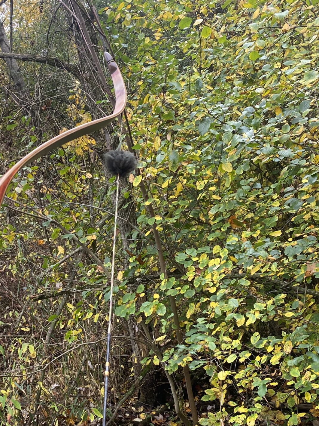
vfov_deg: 39.3
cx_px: 86
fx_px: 577
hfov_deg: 30.4
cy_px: 321
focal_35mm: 47
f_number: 1.8
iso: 64
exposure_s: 1/121
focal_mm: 4.25
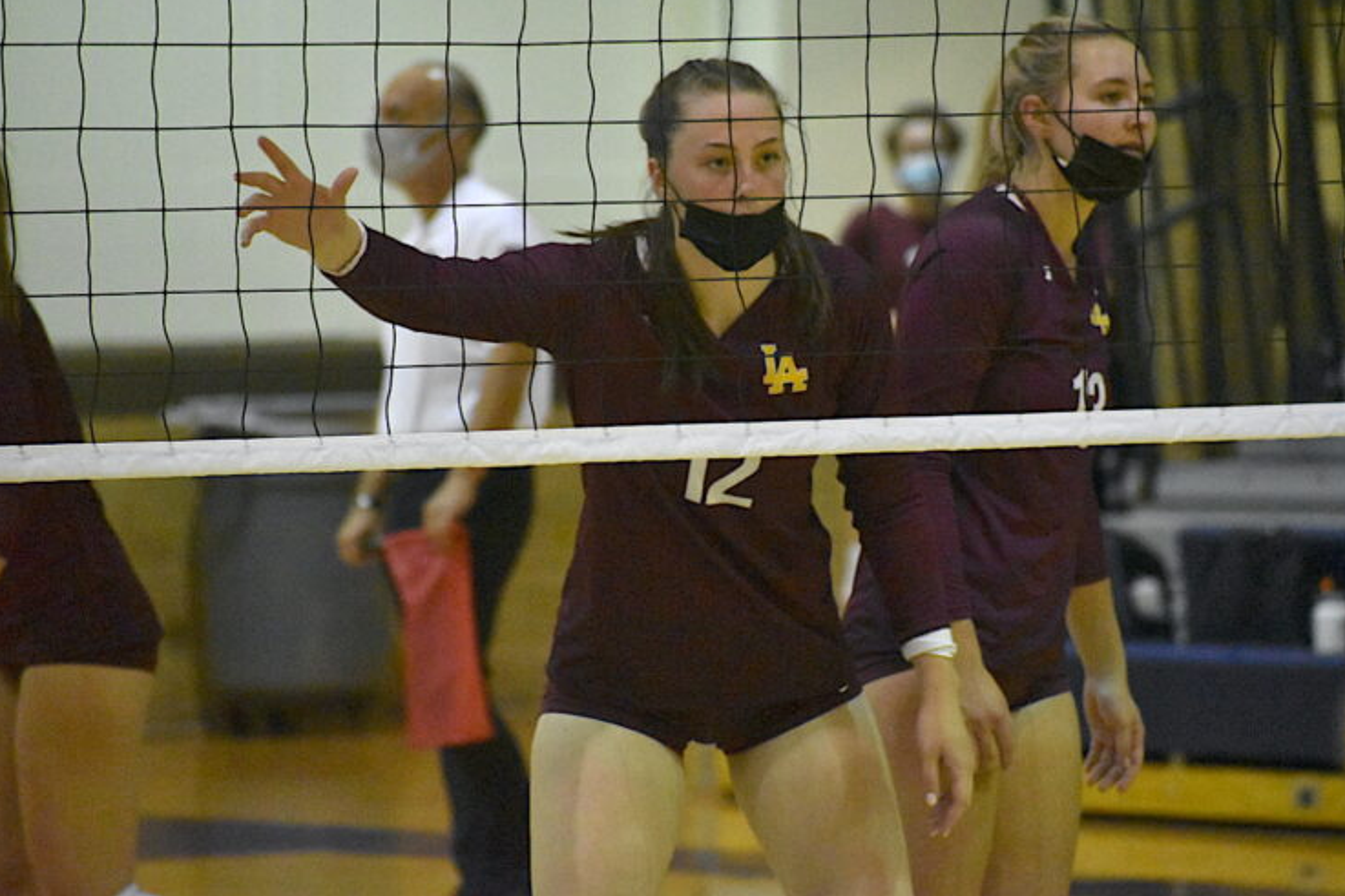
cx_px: 690
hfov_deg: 6.0
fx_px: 12849
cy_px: 431
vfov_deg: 4.0
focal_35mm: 344
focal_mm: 220
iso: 8000
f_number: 5.6
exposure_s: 1/320
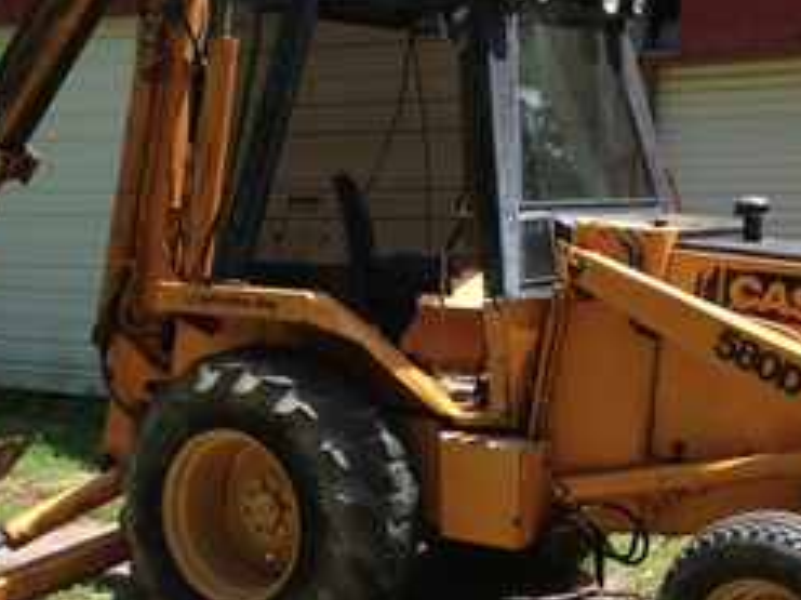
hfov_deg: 25.1
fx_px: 1781
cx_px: 577
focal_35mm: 77
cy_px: 389
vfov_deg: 19.1
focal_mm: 4.28
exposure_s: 1/726
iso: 50
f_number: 2.4
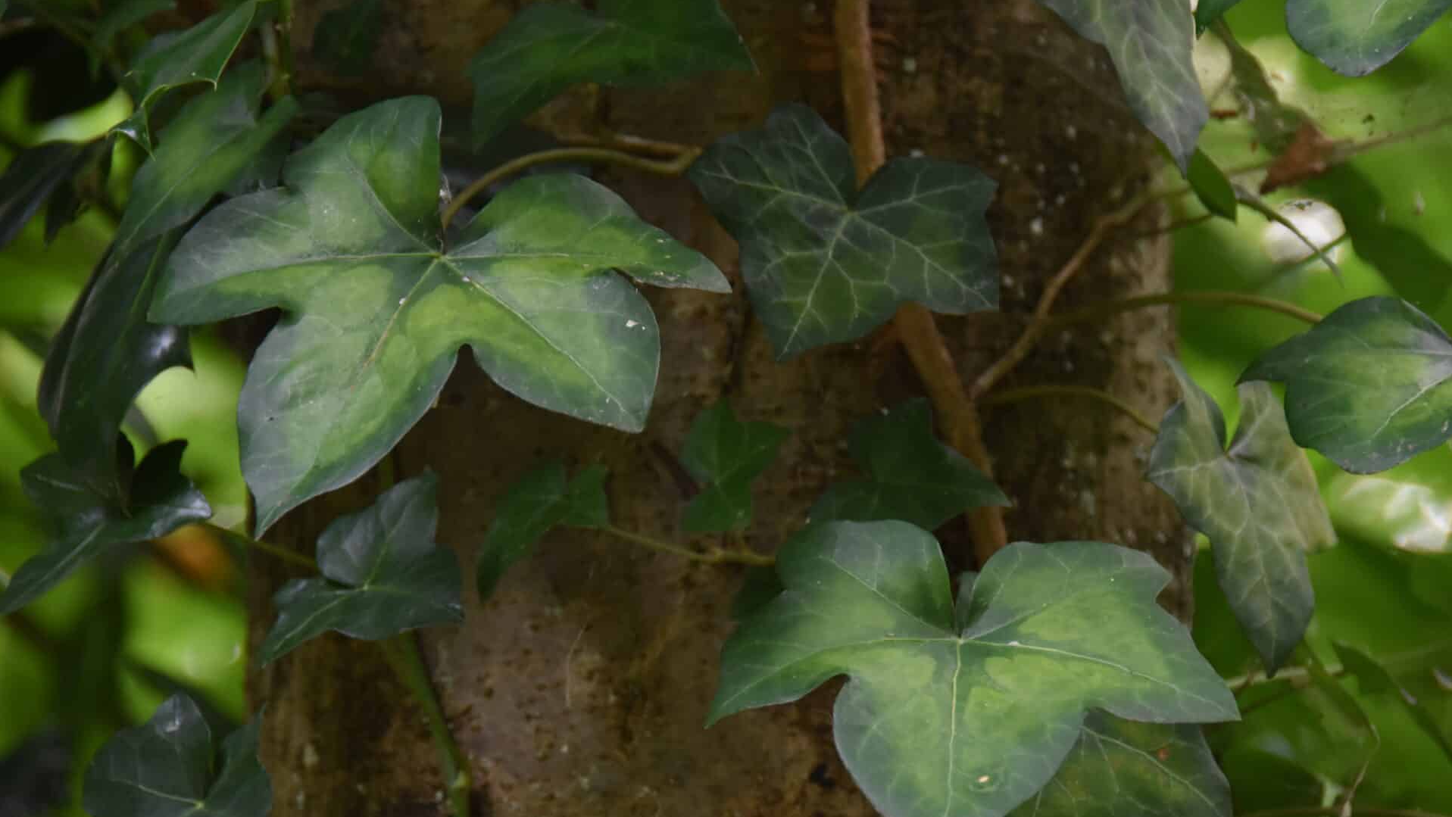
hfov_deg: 9.1
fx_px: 9088
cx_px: 726
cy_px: 385
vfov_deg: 5.1
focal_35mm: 236
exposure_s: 1/100
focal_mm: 150
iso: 1000
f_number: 5.6
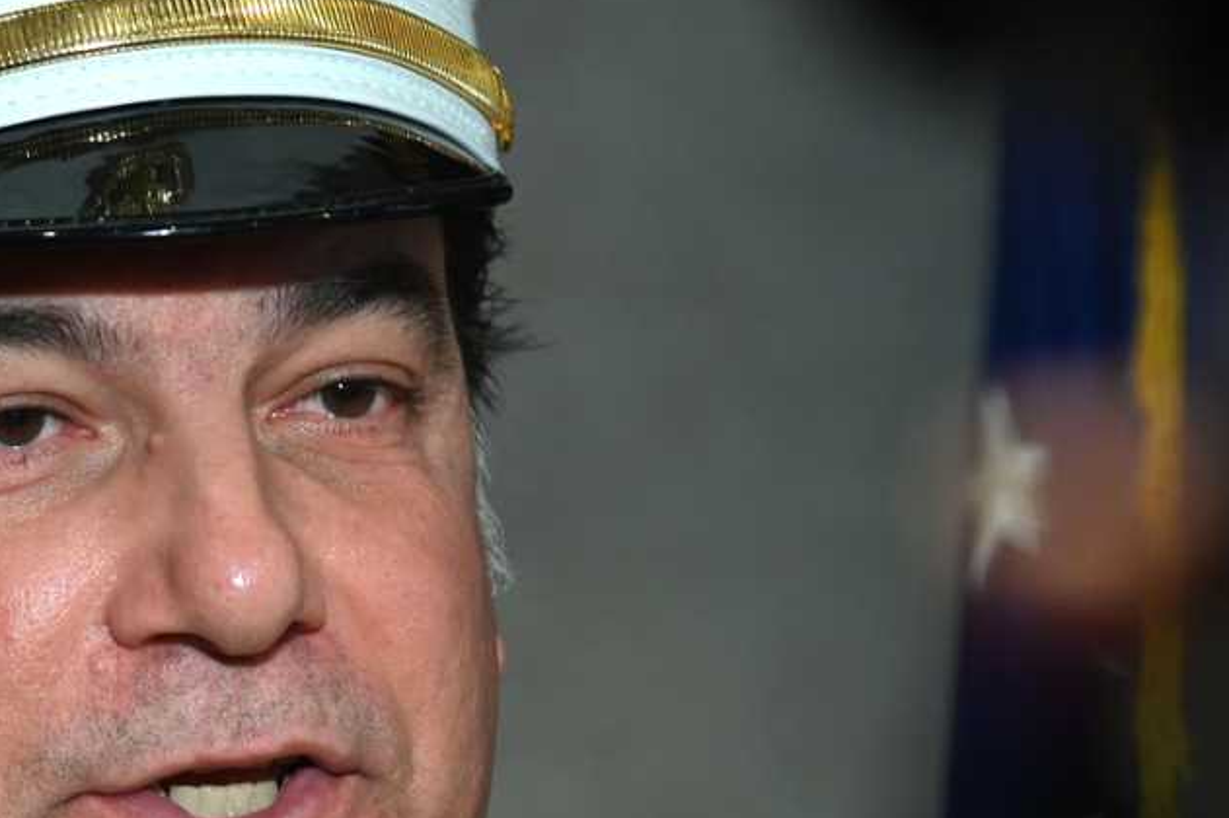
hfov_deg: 5.2
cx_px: 335
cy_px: 689
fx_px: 13511
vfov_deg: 3.5
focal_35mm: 396
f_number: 3.5
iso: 1600
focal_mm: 122
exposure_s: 1/125
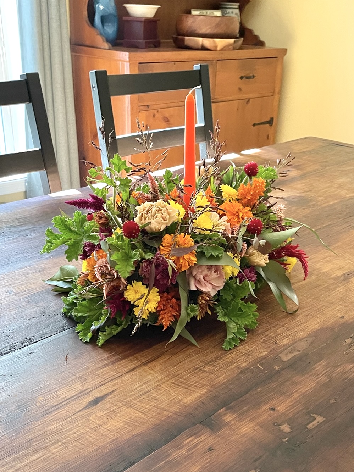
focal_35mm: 26
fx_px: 355
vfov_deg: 67.3
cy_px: 236
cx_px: 177
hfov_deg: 53.1
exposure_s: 1/60
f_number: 1.6
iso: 320
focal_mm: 4.2
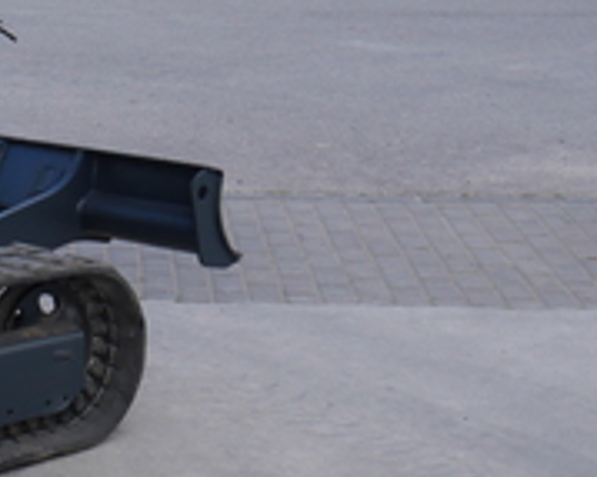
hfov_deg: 14.9
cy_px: -107
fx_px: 2119
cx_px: -288
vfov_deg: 12.5
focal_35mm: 120
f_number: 9
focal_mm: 20
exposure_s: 1/125
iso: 200
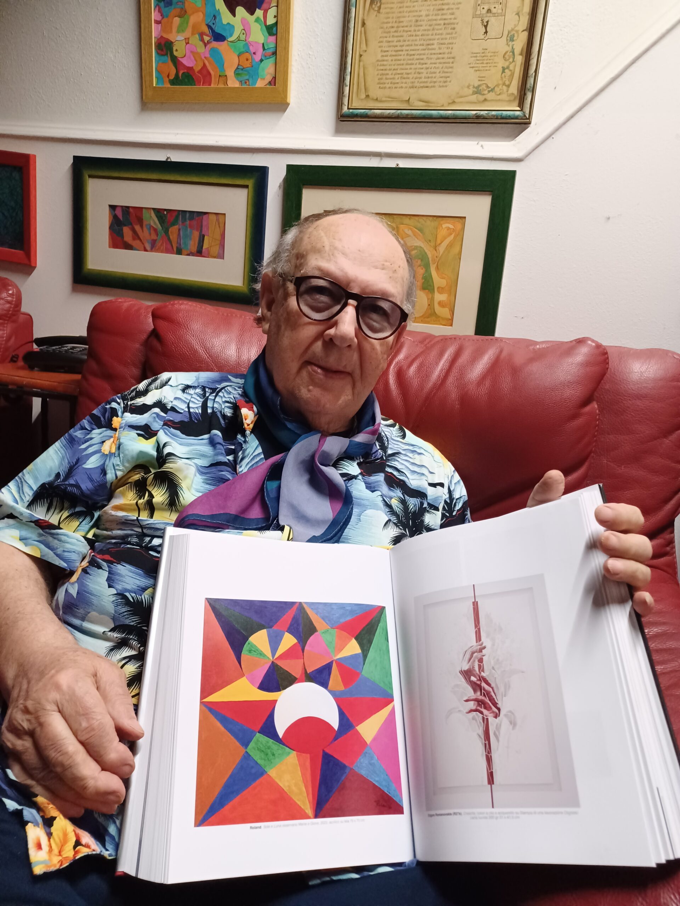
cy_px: 453
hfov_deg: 54.9
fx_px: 655
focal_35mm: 25
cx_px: 340
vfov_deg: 69.4
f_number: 1.8
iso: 800
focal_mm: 4.6
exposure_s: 1/25
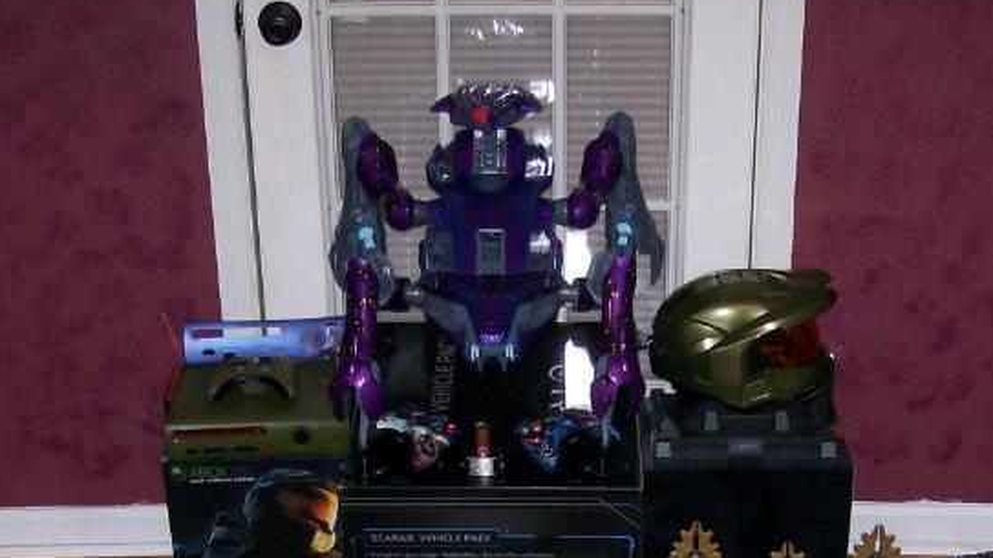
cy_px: 670
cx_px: 539
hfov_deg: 29.0
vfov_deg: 15.9
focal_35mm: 73
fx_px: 1921
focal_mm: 6
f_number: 2.7
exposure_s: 1/64
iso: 140
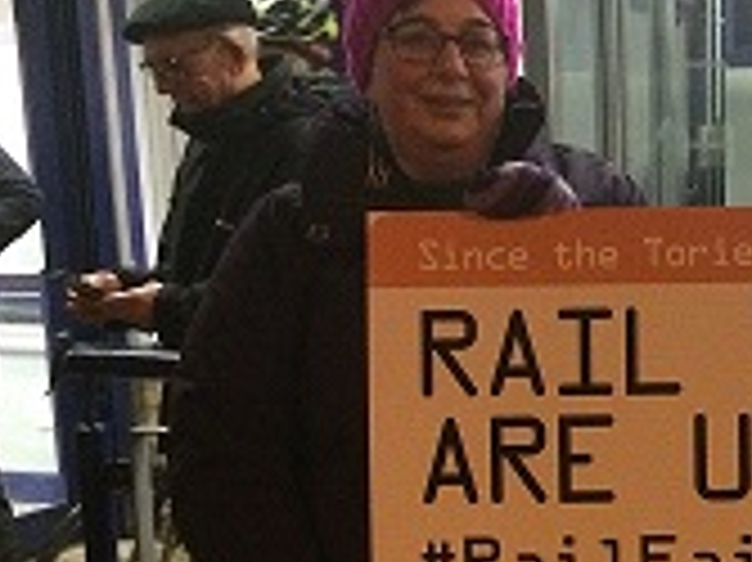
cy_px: 517
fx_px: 1541
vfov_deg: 20.2
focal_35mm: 71
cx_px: 788
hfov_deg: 25.7
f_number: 2.2
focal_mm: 4.15
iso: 640
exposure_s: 1/17
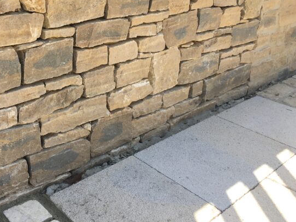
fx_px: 351
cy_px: 72
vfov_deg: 34.8
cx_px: 96
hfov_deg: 45.0
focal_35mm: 41
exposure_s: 1/463
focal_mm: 4.15
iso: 25
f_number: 2.2
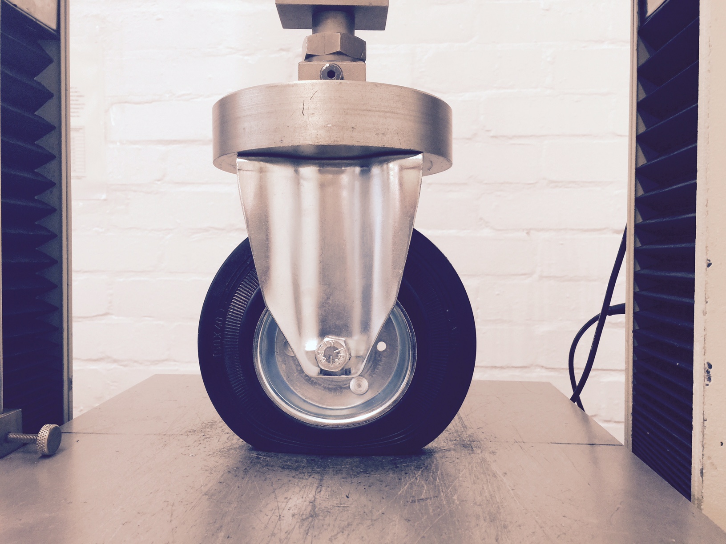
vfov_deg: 48.2
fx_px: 608
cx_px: 363
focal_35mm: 29
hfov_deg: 61.7
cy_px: 272
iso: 64
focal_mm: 4.15
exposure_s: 1/33
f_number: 2.2
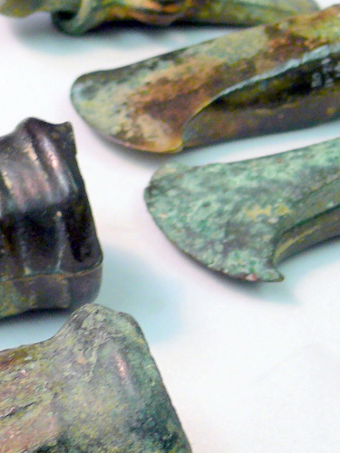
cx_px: 56
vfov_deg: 17.2
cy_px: 433
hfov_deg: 13.1
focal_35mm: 112
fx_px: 1467
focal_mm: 7.4
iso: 100
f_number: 2.8
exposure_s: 1/30
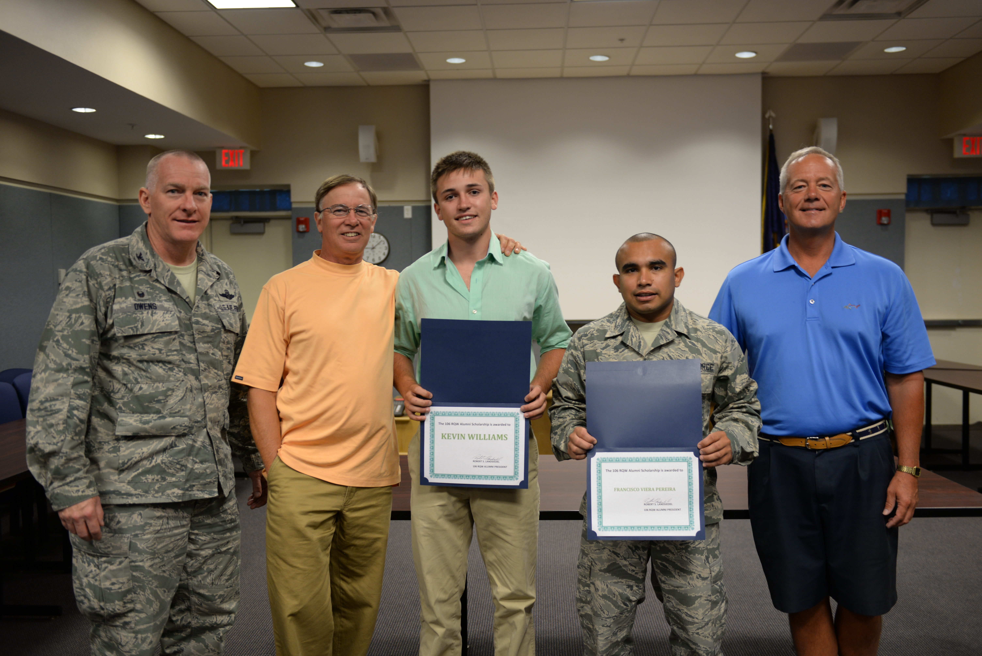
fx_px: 873
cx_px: 491
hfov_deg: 58.7
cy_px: 328
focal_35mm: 32
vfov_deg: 41.1
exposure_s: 1/40
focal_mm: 32
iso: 640
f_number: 2.8
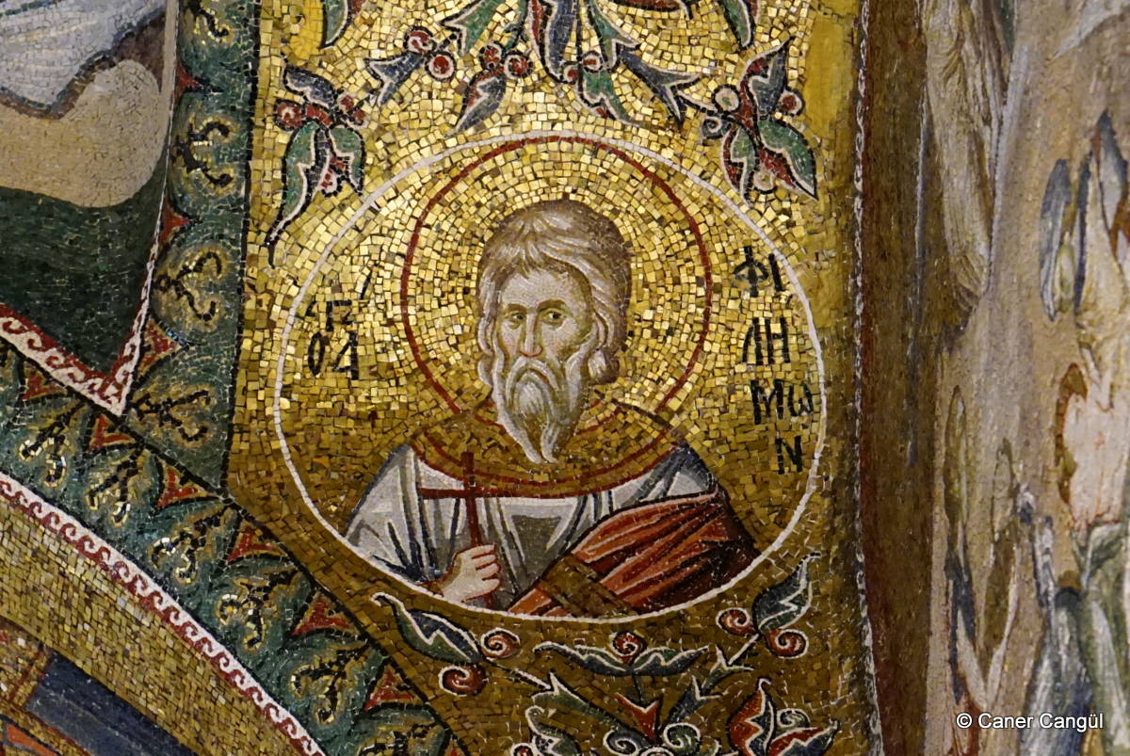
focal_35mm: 70
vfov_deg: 19.5
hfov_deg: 28.8
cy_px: 378
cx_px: 565
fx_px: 2200
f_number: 6.3
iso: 6400
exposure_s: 1/200
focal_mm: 70
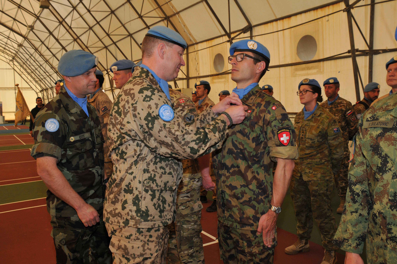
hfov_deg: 57.3
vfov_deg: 39.9
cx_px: 198
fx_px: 363
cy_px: 132
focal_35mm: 33
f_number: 8
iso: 500
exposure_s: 1/160
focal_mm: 22
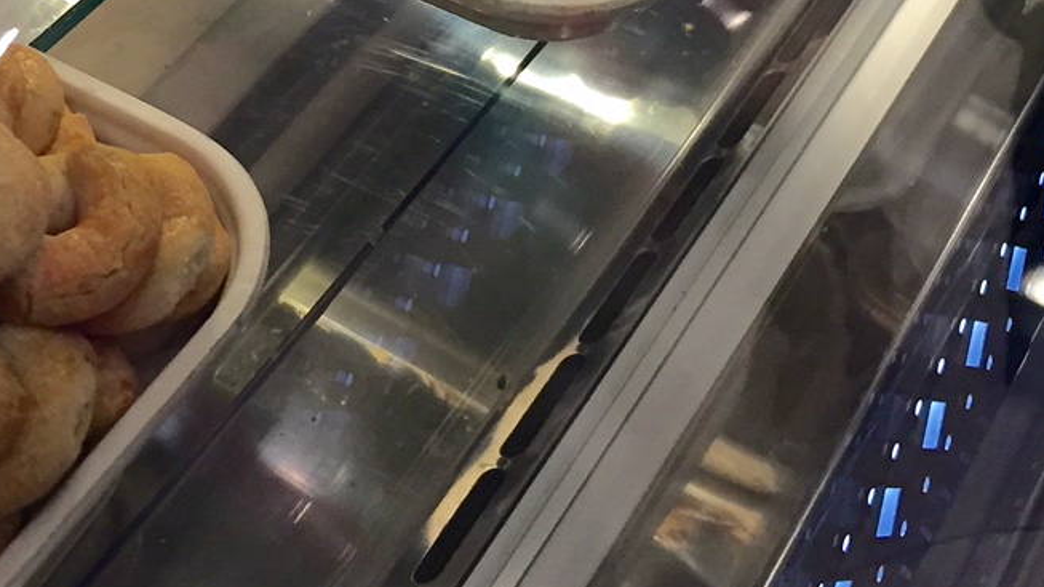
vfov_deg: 14.3
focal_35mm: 79
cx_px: 325
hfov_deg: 26.7
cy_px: -285
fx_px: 2186
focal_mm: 4.15
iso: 125
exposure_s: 1/30
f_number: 2.2
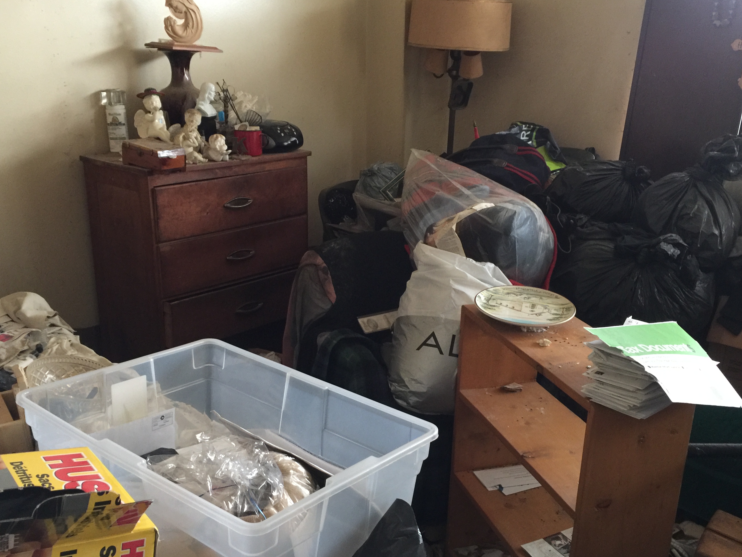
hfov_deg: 51.4
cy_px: 321
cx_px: 371
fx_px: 772
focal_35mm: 36
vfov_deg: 39.6
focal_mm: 4.15
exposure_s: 1/4
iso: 100
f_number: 2.2
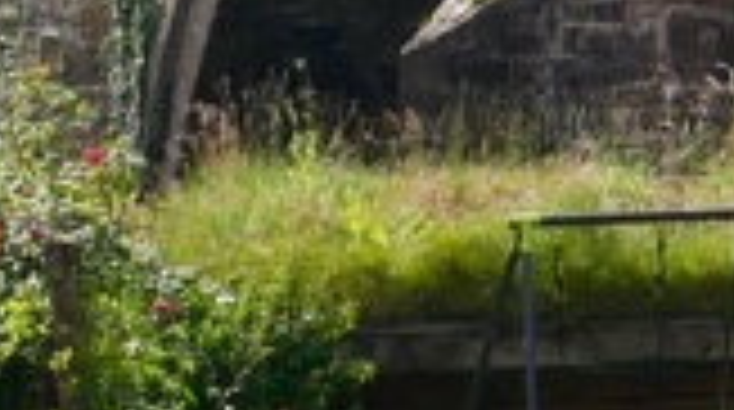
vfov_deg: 2.9
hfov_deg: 5.1
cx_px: 1500
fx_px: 8004
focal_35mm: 412
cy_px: -47
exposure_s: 1/320
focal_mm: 24
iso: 200
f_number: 8
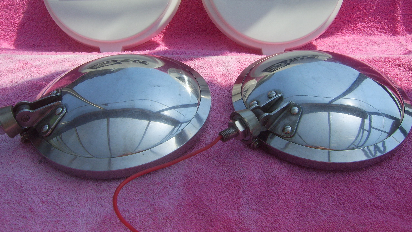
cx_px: 209
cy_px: 83
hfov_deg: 48.4
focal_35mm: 42
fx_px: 459
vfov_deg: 28.2
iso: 50
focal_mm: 7.8
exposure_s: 1/250
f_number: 6.4
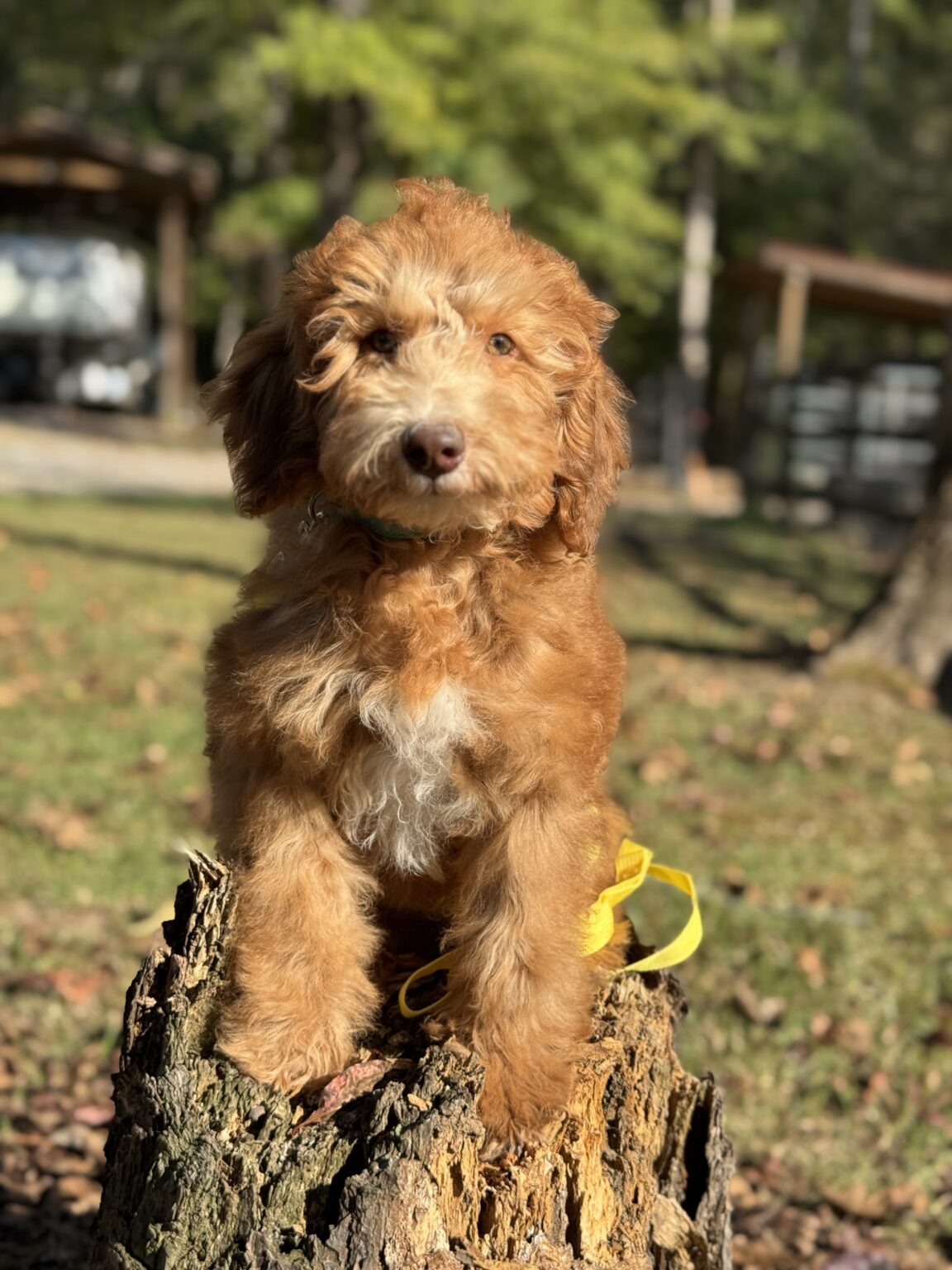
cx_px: 476
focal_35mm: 48
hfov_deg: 30.3
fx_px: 1760
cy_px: 635
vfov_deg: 39.7
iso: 64
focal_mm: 6.76
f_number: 1.78
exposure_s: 1/2179
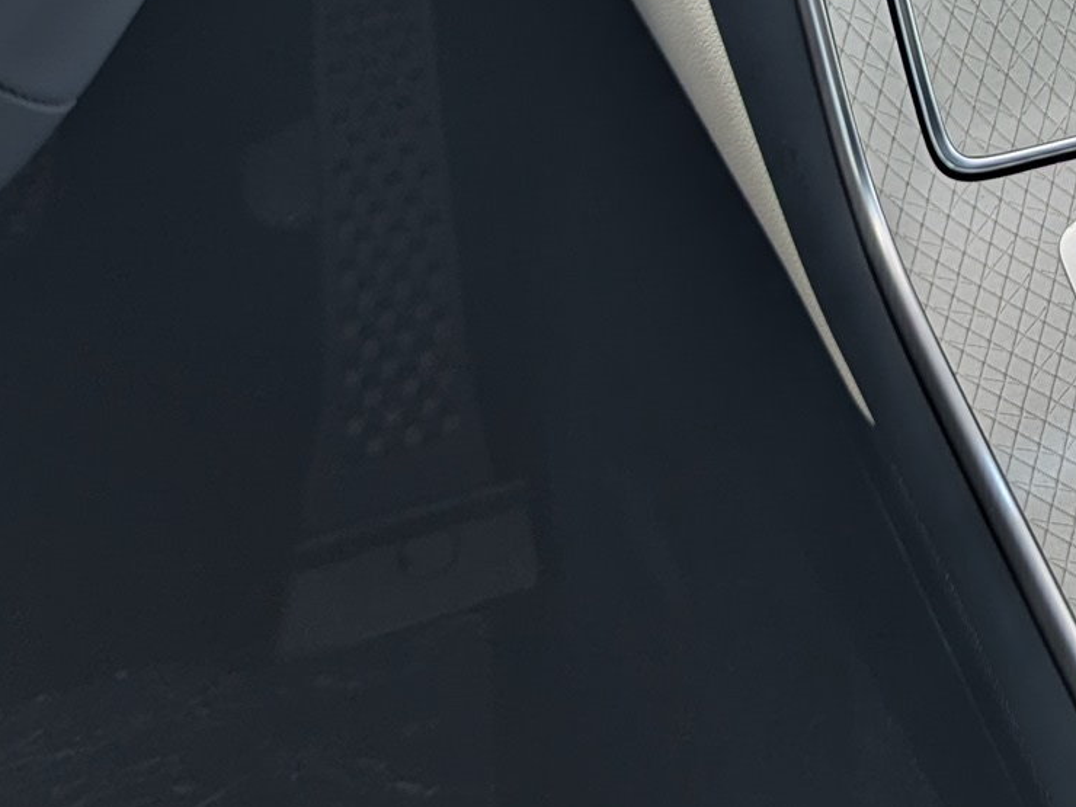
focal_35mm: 83
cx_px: 1461
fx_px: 2580
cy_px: -382
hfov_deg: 21.0
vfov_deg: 16.3
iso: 44
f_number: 1.85
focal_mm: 6.81
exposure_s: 1/288
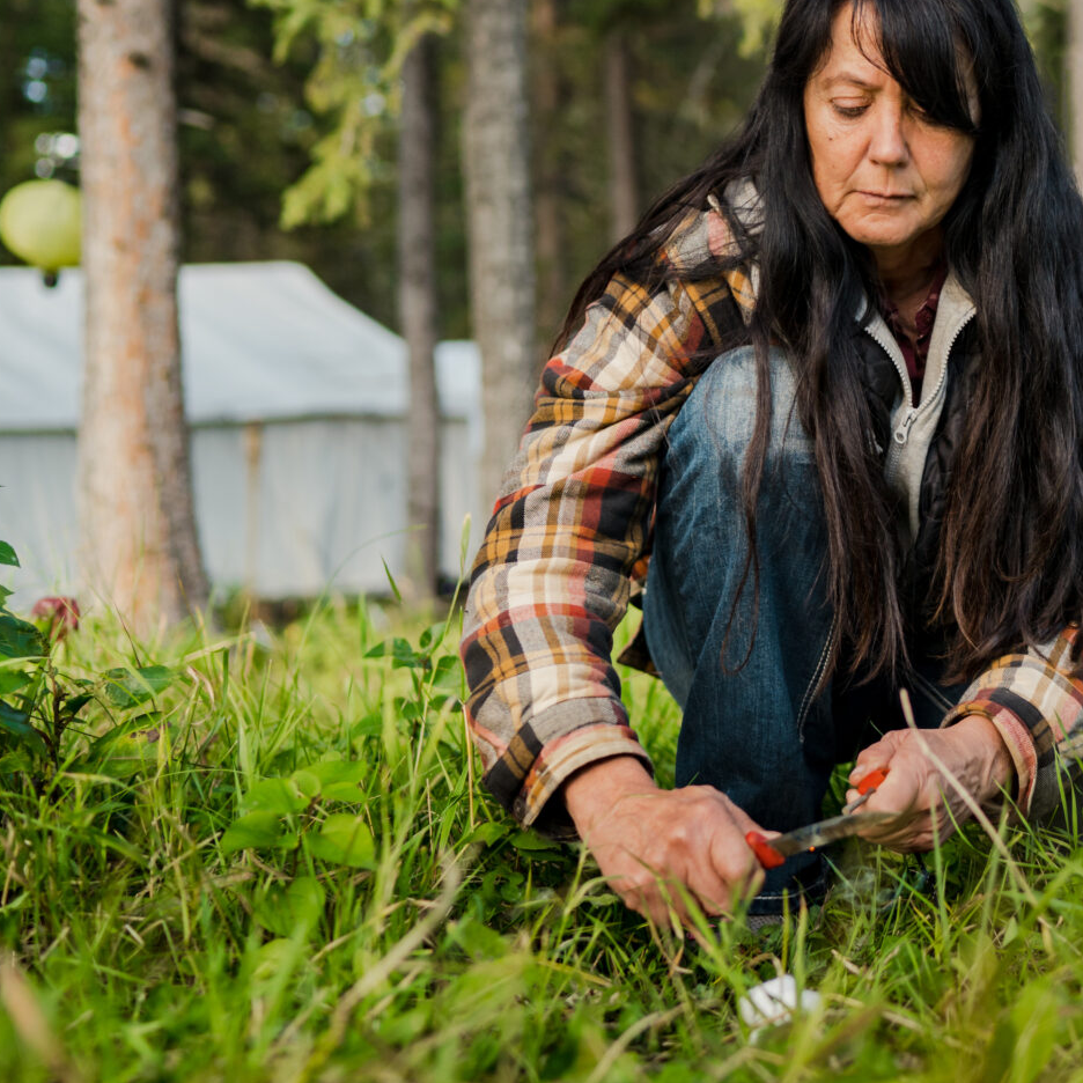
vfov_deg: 28.1
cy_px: 410
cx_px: 1001
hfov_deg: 27.0
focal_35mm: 61
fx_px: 2159
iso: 500
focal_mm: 35
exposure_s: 1/400
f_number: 2
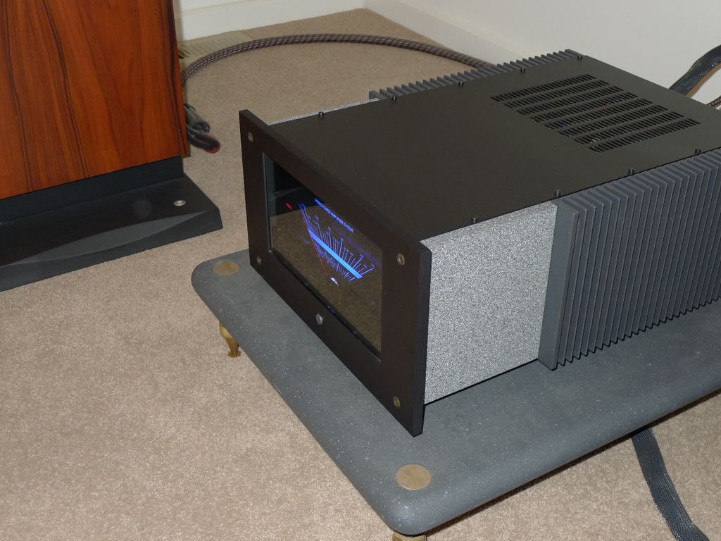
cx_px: 360
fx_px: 896
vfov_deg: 33.6
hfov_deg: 43.9
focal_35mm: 43
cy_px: 270
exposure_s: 1/50
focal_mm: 9.2
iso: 125
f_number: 2.5
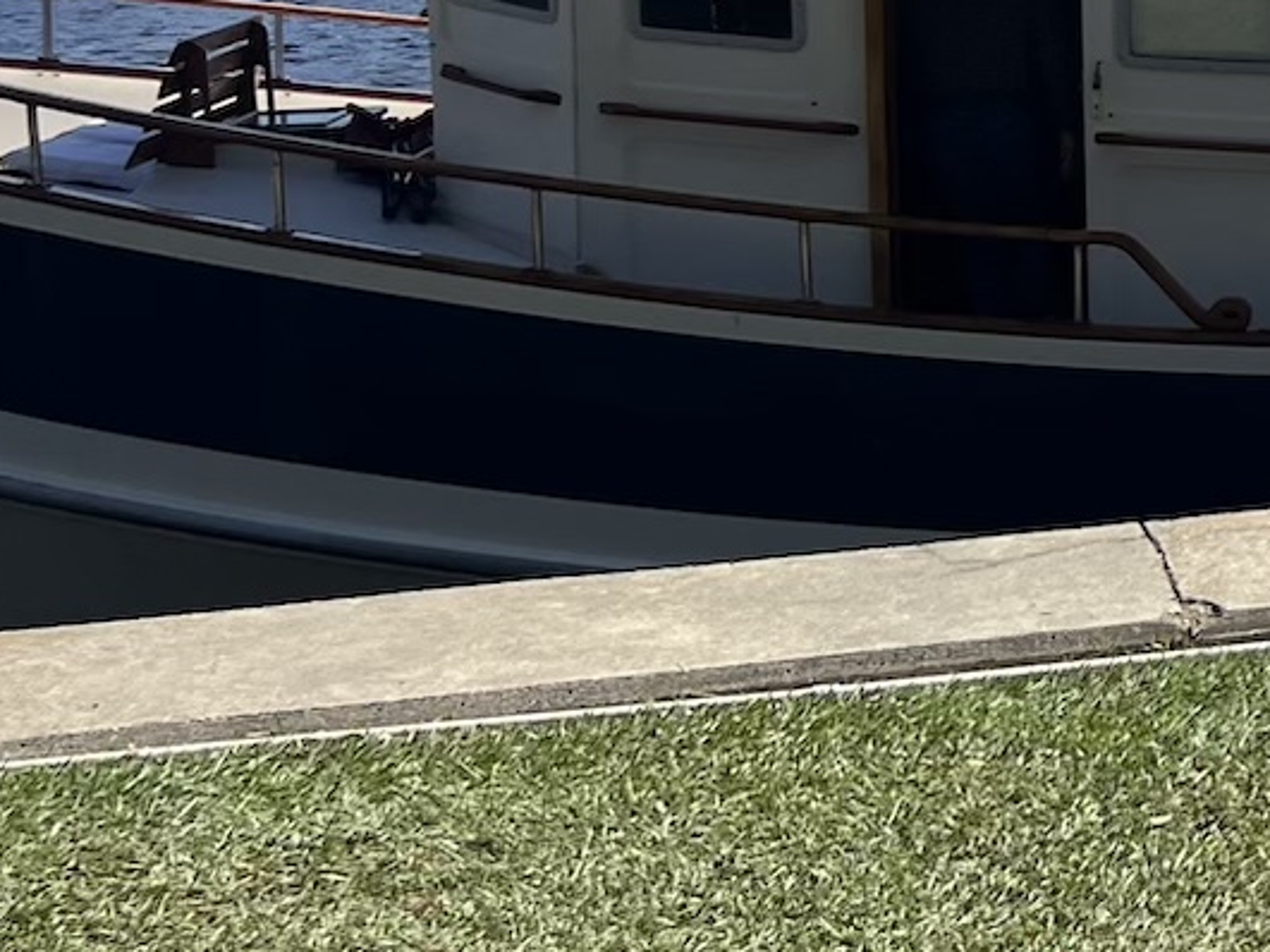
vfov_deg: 14.9
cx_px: 2011
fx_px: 3595
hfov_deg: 17.6
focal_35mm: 98
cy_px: 45
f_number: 1.5
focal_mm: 5.7
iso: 50
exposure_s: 1/5882
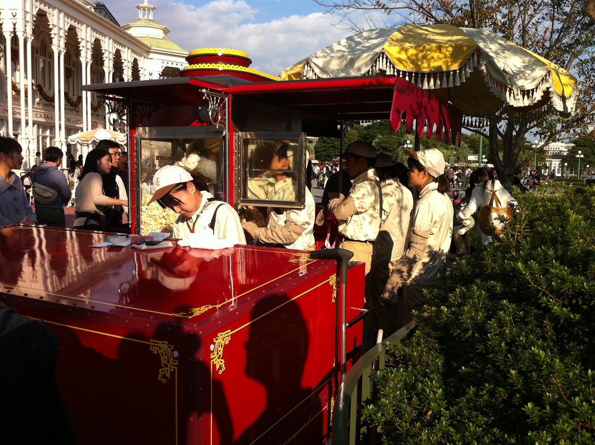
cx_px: 298
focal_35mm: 35
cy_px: 222
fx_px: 601
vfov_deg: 40.6
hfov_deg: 52.7
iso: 80
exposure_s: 1/1005
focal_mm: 3.85
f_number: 2.8
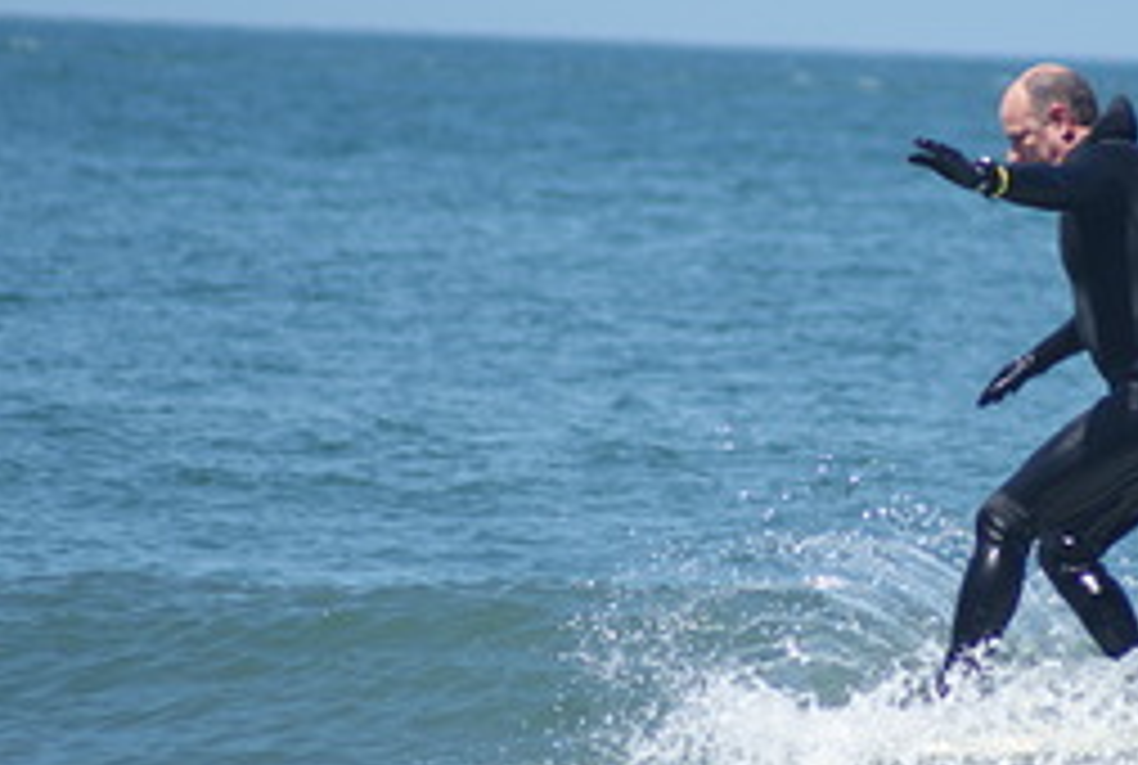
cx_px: 904
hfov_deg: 2.3
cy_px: 556
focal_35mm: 889
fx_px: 28169
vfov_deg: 1.6
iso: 125
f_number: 5.6
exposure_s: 1/500
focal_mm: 300
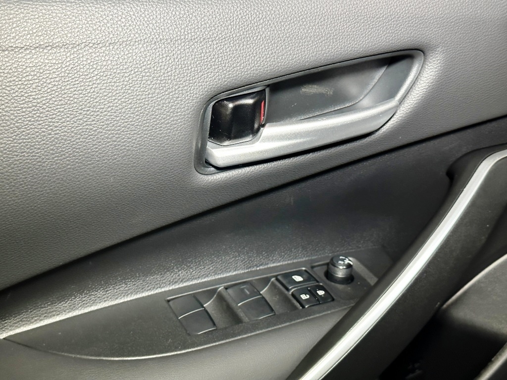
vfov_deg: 30.3
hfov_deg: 39.7
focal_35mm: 48
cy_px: 190
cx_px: 254
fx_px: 703
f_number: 1.78
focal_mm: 6.86
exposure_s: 1/40
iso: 320
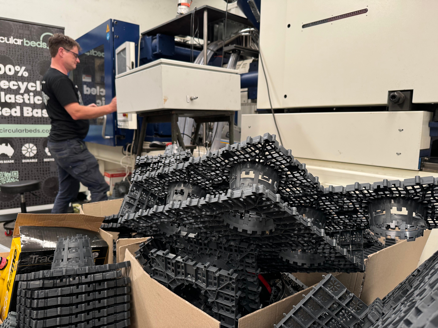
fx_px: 304
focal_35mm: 24
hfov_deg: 71.6
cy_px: 164
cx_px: 219
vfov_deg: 56.8
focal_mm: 6.76
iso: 125
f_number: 1.78
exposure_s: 1/121
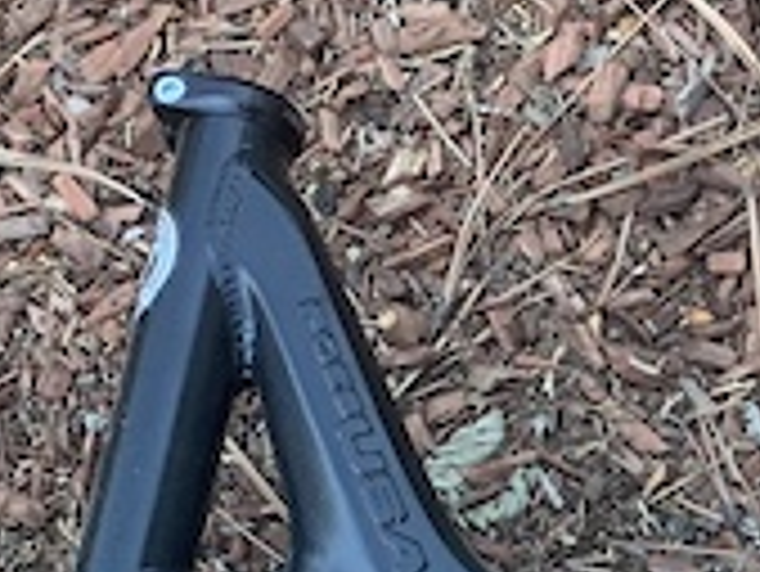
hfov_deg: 15.7
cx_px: 791
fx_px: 2702
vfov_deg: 11.5
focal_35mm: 123
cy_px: 887
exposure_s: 1/68
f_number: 1.8
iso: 100
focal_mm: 4.25
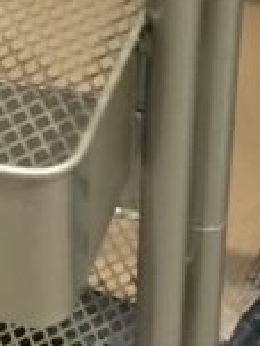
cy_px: 39
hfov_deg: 7.2
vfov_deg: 10.1
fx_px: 1953
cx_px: -347
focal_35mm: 195
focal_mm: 4.15
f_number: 2.2
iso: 200
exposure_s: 1/33
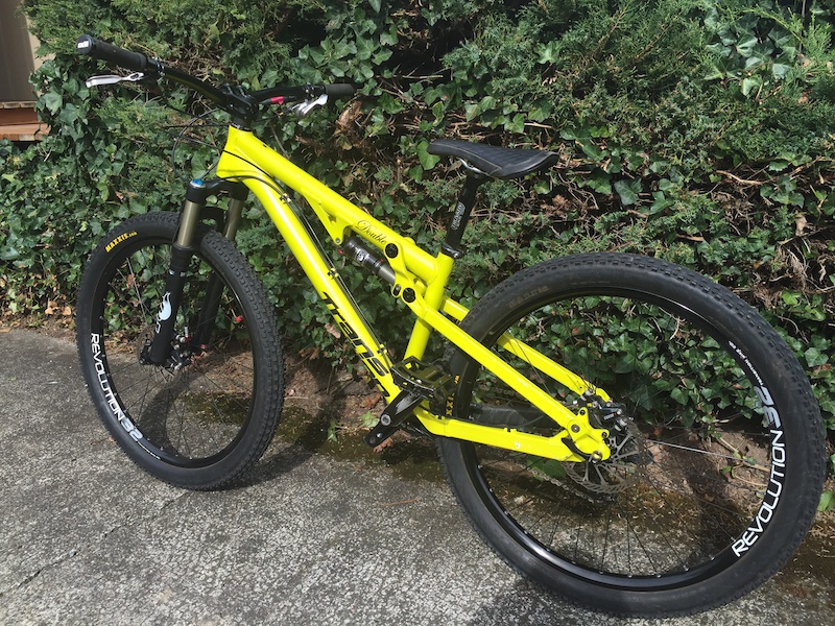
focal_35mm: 29
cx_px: 418
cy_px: 313
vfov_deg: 48.2
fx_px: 700
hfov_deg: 61.7
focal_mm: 4.15
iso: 32
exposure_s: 1/824
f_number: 2.2
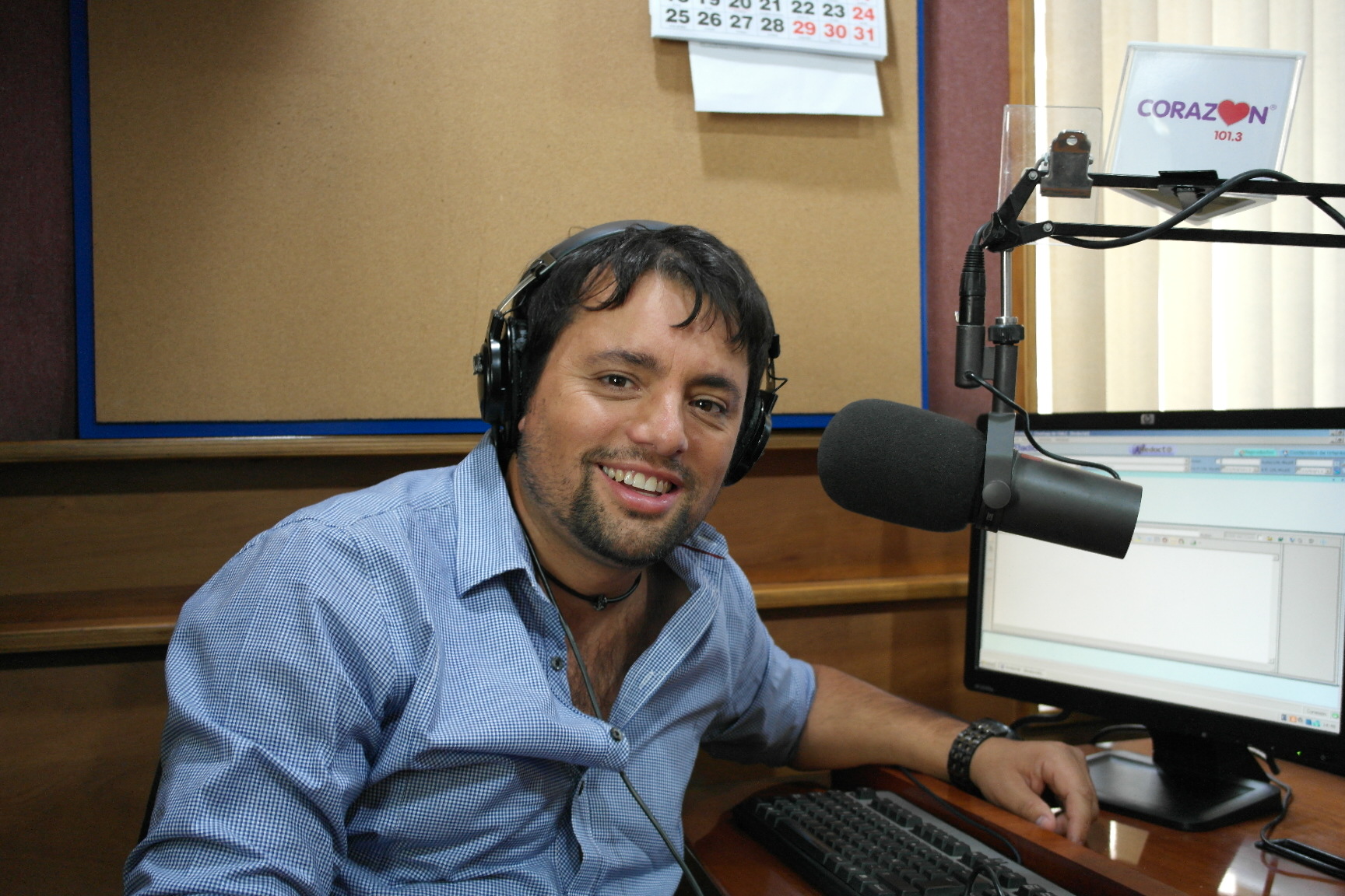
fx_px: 1345
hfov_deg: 53.1
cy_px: 448
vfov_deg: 36.9
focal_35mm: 36
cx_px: 672
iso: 800
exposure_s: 1/25
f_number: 4
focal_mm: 24
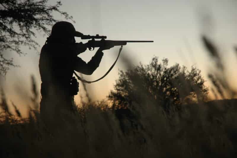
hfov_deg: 19.5
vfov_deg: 13.0
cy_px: 79
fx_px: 691
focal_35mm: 105
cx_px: 118
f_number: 4.5
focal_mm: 70
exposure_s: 1/100
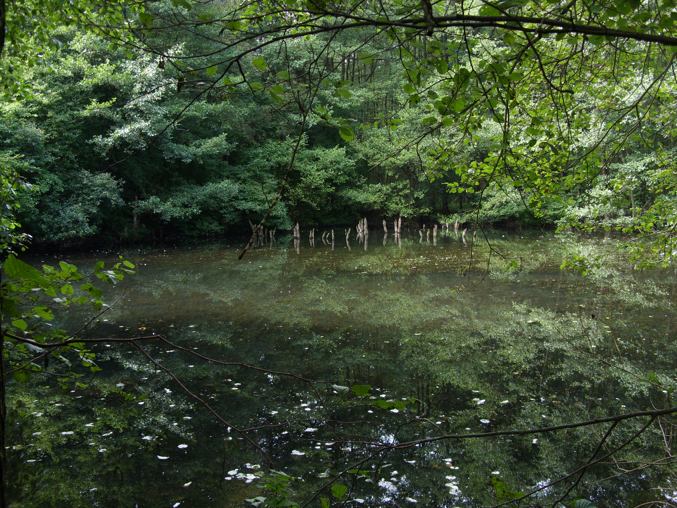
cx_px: 338
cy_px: 254
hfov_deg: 49.0
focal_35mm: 38
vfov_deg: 37.7
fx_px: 743
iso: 100
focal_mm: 6.3
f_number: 2.8
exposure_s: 1/60
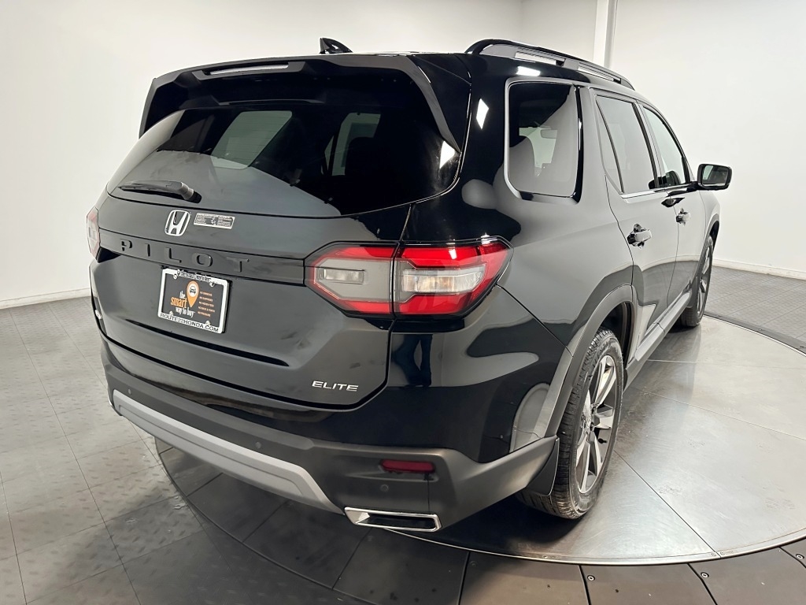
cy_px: 302
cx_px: 403
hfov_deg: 71.6
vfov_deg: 56.8
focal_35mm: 24
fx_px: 559
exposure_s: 1/60
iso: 800
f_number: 1.78
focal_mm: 6.86
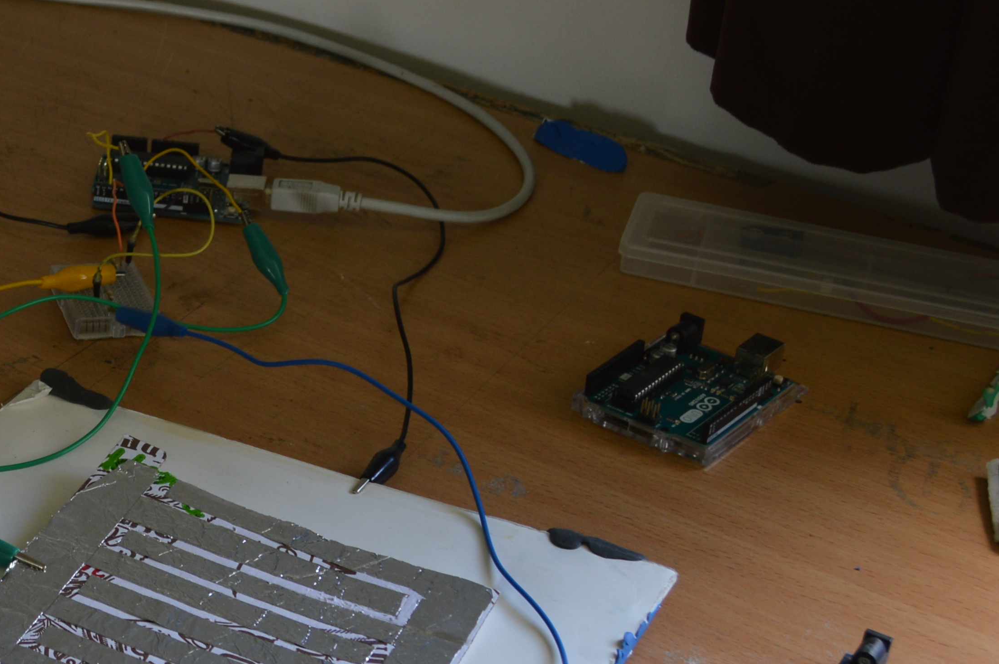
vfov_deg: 13.9
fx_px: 2717
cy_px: 339
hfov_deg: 19.1
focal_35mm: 98
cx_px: -335
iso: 100
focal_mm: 24
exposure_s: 1/6
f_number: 5.6
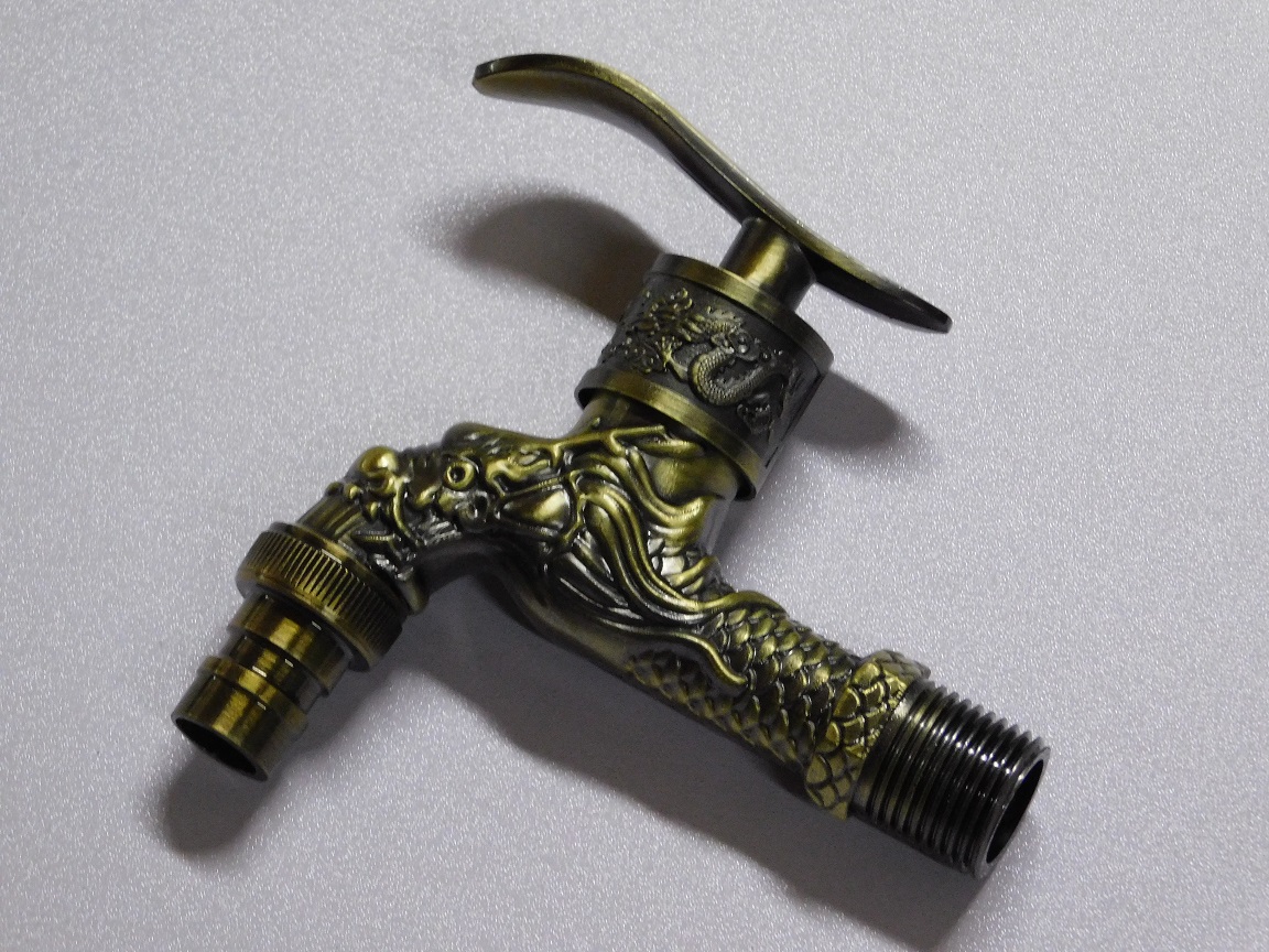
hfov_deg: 8.5
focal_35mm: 232
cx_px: 634
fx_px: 8505
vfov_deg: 6.4
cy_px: 476
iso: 800
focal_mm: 41.3
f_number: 5.6
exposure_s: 1/25
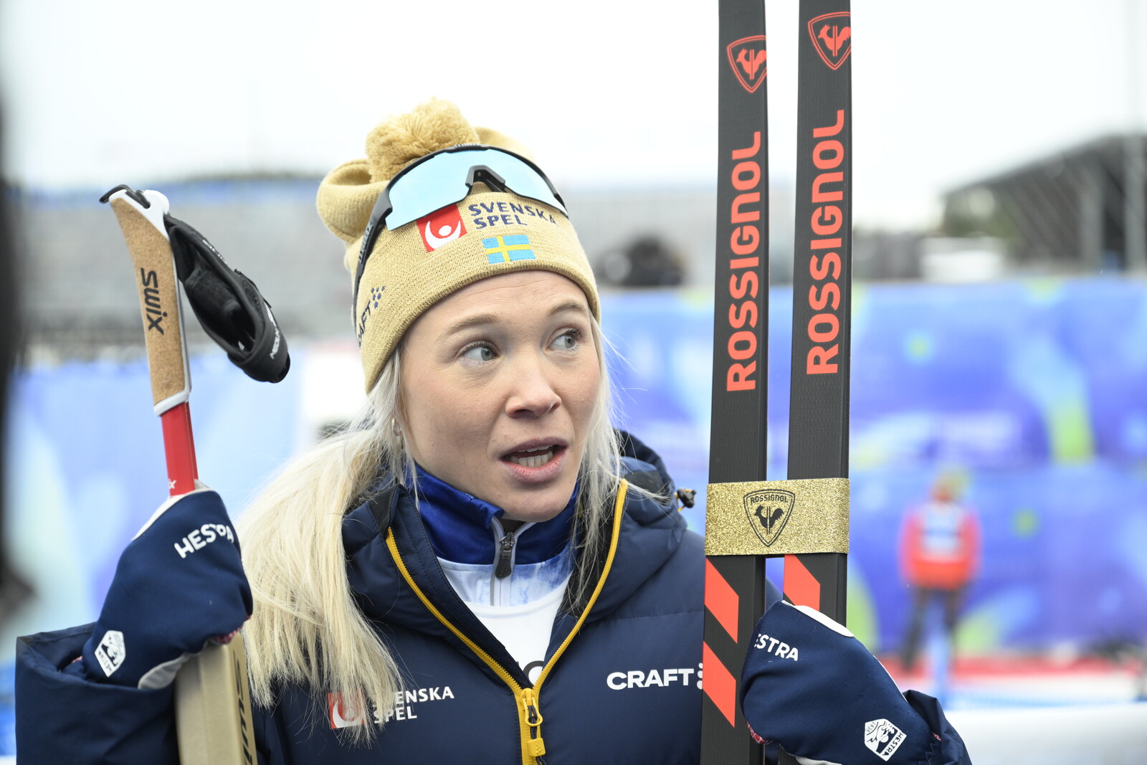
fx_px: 2230
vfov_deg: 19.5
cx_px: 574
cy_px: 382
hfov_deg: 28.8
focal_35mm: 70
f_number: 3.5
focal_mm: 70
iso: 1600
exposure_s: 1/800
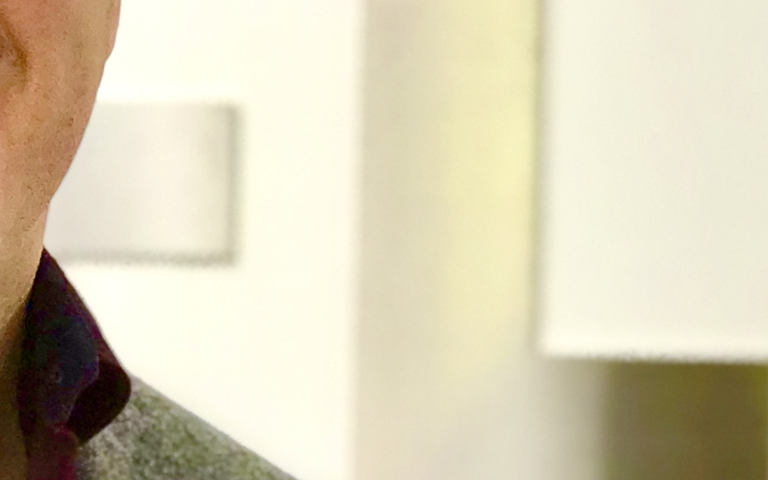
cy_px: 391
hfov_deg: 9.1
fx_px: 4834
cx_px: 129
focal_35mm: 231
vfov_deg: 5.7
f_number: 2.8
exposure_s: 1/50
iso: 50
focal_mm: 6.6
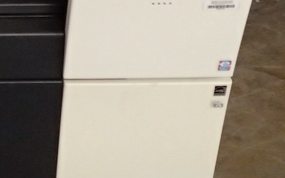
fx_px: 823
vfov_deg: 12.3
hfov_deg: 18.3
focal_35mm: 106
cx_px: -86
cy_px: 93
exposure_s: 1/30
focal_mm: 5.5
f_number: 2.3
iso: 800
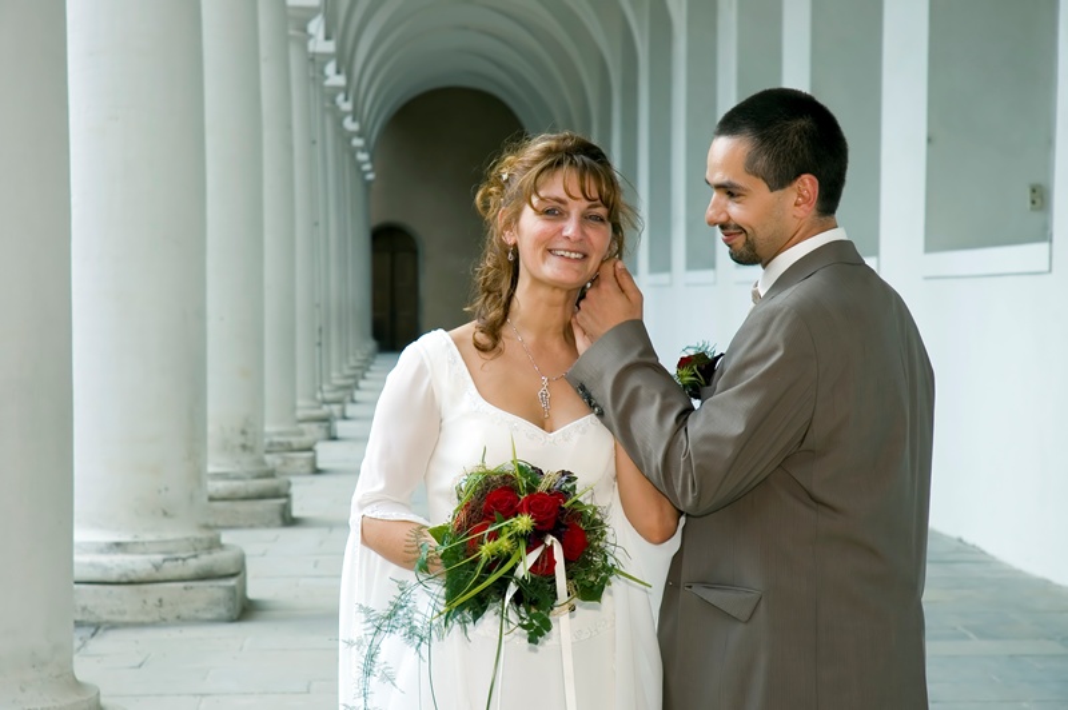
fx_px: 3112
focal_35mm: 105
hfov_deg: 19.5
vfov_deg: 13.0
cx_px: 534
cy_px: 355
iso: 200
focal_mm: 70
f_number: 7.1
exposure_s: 1/200
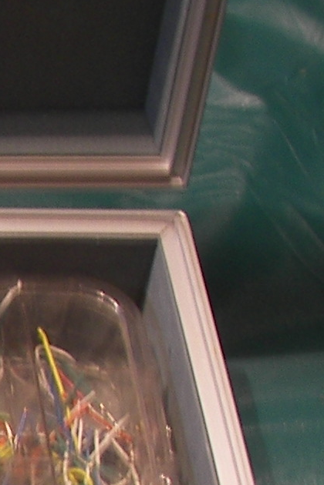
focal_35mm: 154
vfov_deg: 12.8
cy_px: 657
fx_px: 2079
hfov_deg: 8.4
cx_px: -363
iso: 50
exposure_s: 1/2
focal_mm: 6
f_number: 2.8
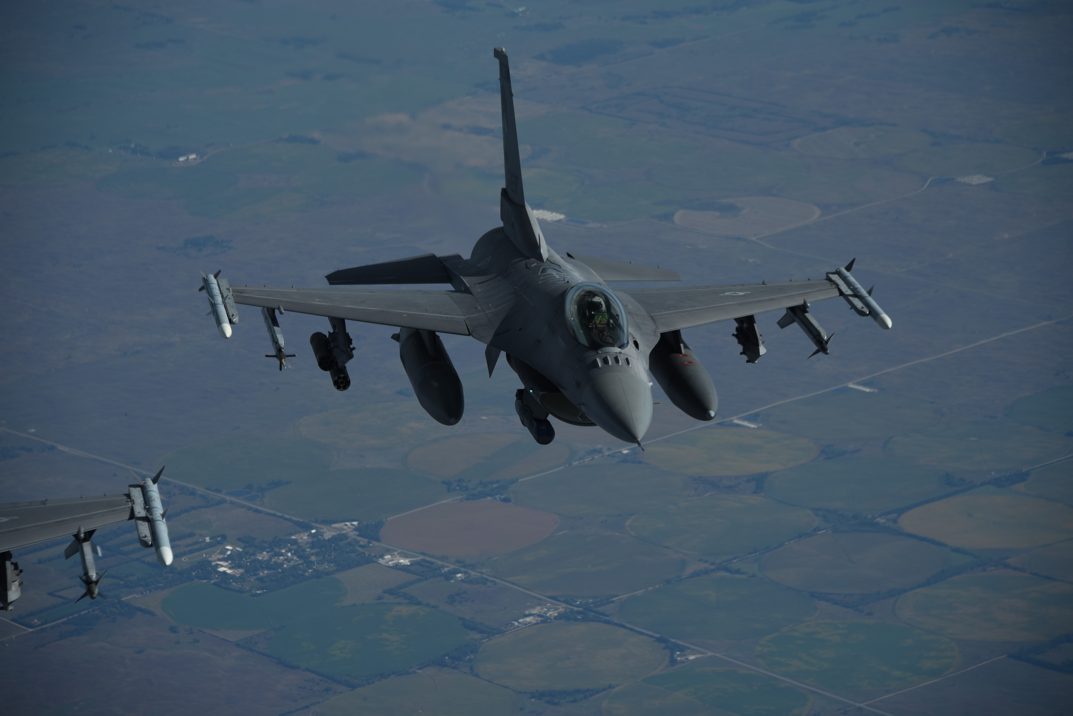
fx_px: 4770
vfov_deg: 8.6
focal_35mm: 160
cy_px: 358
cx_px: 536
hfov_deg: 12.8
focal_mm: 160
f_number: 7.1
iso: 100
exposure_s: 1/800
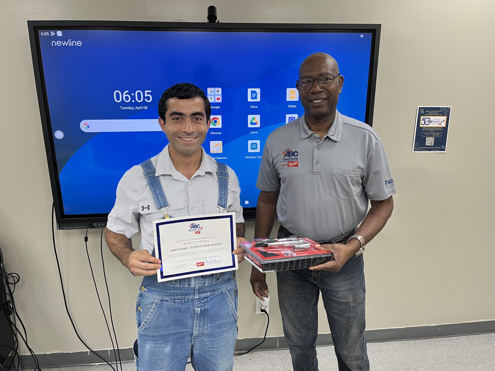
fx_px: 372
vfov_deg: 53.1
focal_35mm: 26
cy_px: 186
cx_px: 248
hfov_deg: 67.3
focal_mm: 5.1
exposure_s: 1/60
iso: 80
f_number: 1.6
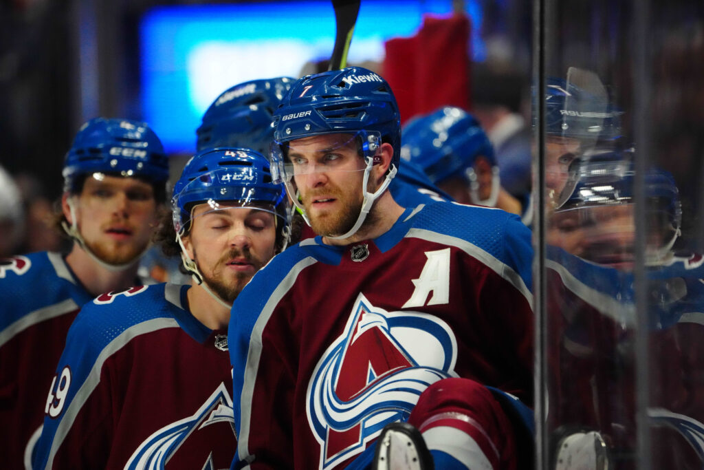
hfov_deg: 3.4
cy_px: 235
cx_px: 352
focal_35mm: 600
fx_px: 11734
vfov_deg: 2.3
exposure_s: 1/2000
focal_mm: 600
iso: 12800
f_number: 6.3
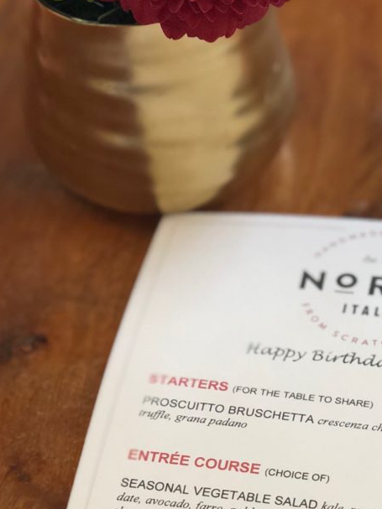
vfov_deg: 17.4
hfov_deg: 13.1
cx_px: 361
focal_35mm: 112
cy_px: 442
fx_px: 1649
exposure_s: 1/60
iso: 80
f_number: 2.4
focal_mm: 6
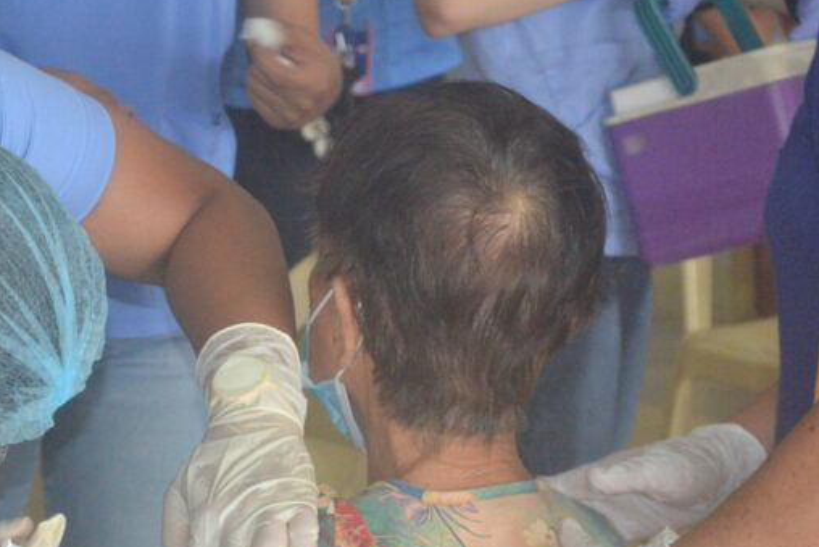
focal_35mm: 145
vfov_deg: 9.5
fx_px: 3299
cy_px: 374
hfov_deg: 14.1
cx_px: 227
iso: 3200
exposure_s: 1/60
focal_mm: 48
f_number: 5.6
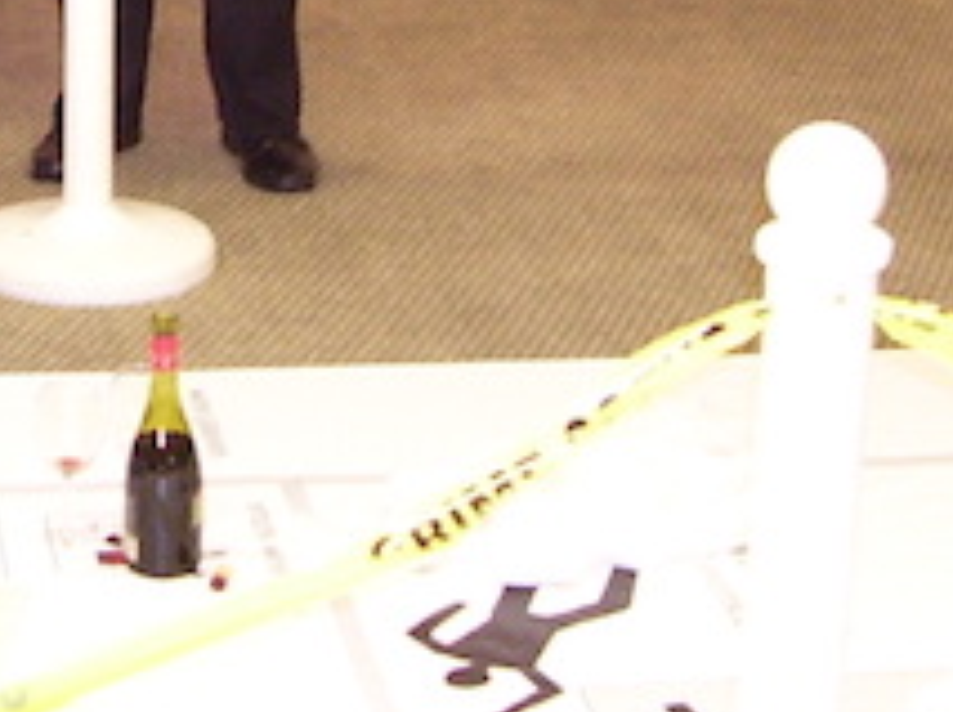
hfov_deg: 15.1
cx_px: -81
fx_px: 3518
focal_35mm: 128
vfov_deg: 11.3
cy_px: -206
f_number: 2.7
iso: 125
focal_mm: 5.6
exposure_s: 1/10
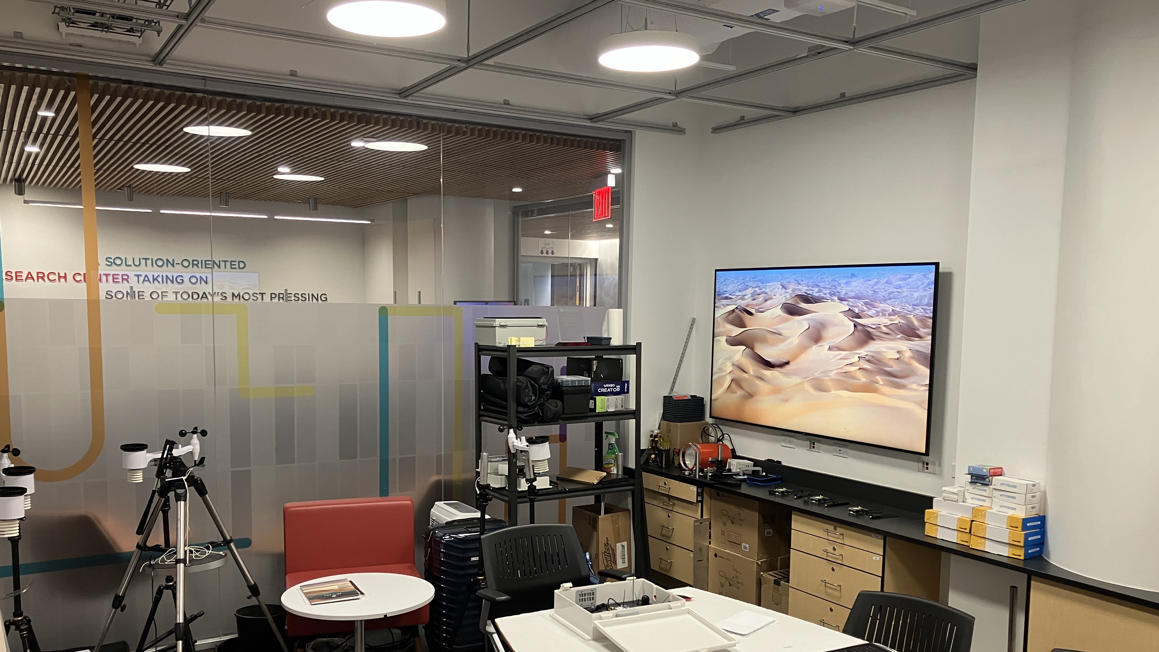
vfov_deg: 37.5
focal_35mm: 31
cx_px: 575
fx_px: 953
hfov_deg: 62.6
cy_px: 408
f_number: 1.8
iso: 125
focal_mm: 3.99
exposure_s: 1/60
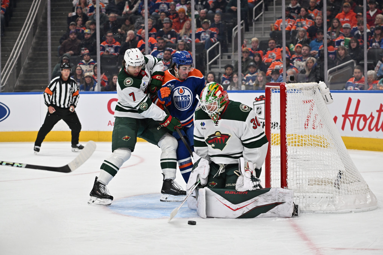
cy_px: 128
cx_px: 192
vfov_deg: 13.4
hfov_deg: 20.0
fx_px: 1085
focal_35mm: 102
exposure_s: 1/800
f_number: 4.5
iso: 1600
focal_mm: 102
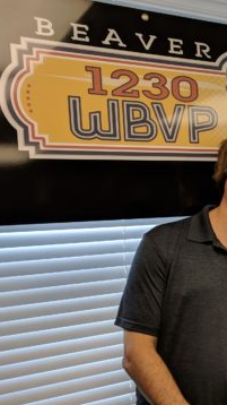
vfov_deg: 40.5
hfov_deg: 20.5
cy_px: 237
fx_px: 547
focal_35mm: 51
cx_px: 330
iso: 95
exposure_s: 1/120
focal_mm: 4.67
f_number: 2
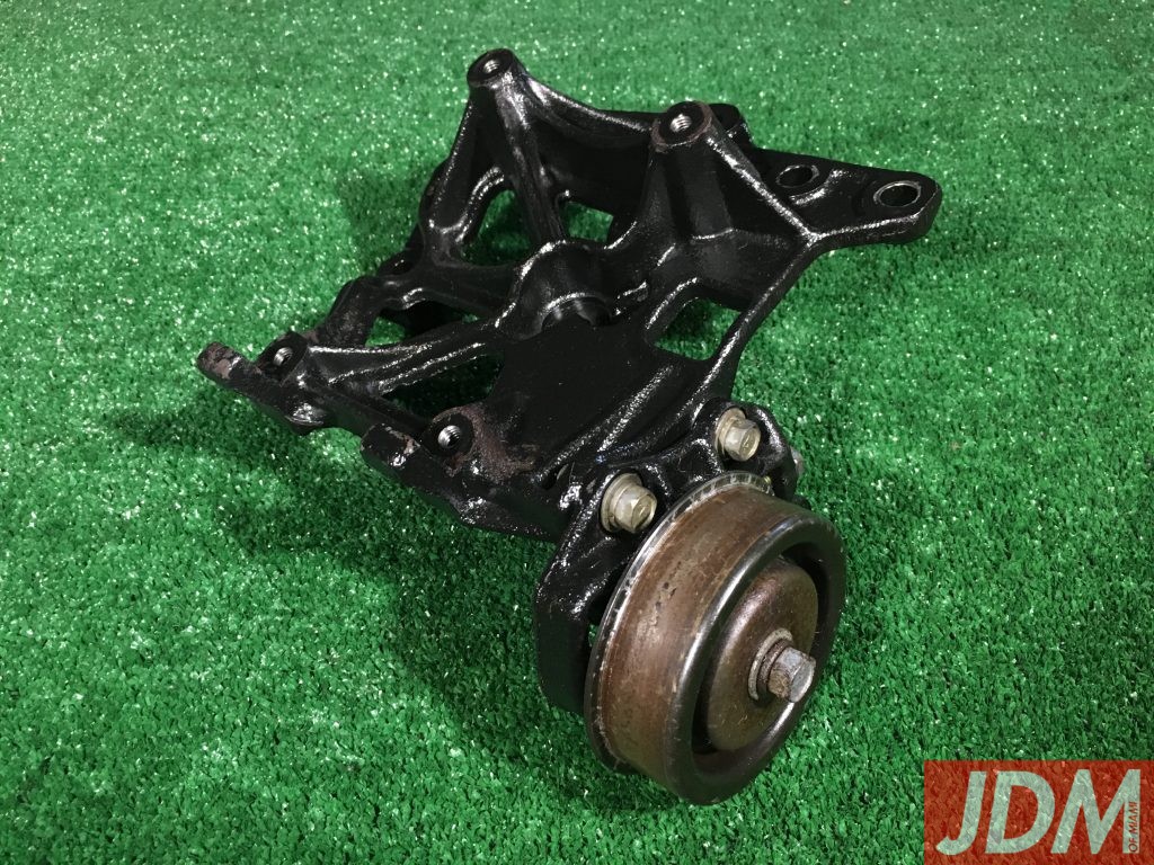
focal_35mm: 29
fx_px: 967
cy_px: 432
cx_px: 577
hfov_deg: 61.7
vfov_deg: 48.2
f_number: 2.2
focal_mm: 4.15
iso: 200
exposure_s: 1/24
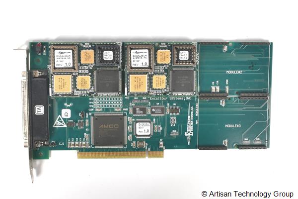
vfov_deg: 43.6
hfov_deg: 61.9
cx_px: 149
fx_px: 248
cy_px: 100
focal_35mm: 30
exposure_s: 1/200
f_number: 13
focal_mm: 20
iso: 200
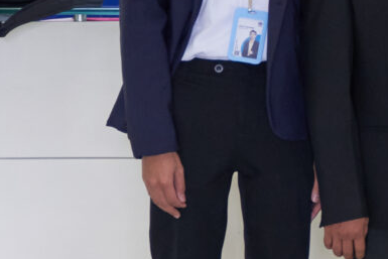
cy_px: 23
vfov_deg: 5.8
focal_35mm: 237
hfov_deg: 8.0
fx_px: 2557
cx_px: 917
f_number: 2.8
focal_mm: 44.6
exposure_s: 1/80
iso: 1250
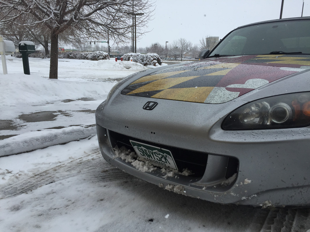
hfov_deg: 61.7
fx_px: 260
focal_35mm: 29
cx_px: 155
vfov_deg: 48.2
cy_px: 116
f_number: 2.2
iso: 32
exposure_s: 1/1721
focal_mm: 4.15
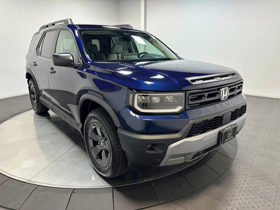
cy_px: 105
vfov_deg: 56.8
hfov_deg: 71.6
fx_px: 194
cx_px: 140
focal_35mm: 24
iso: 400
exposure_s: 1/60
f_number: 1.78
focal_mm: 6.86
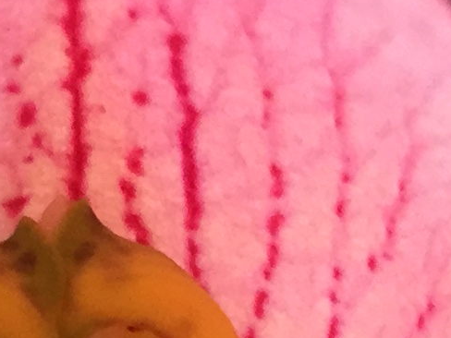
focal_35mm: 194
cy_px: 771
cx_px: 48
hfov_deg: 10.1
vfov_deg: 7.2
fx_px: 2528
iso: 100
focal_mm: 4.15
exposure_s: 1/30
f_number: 2.2
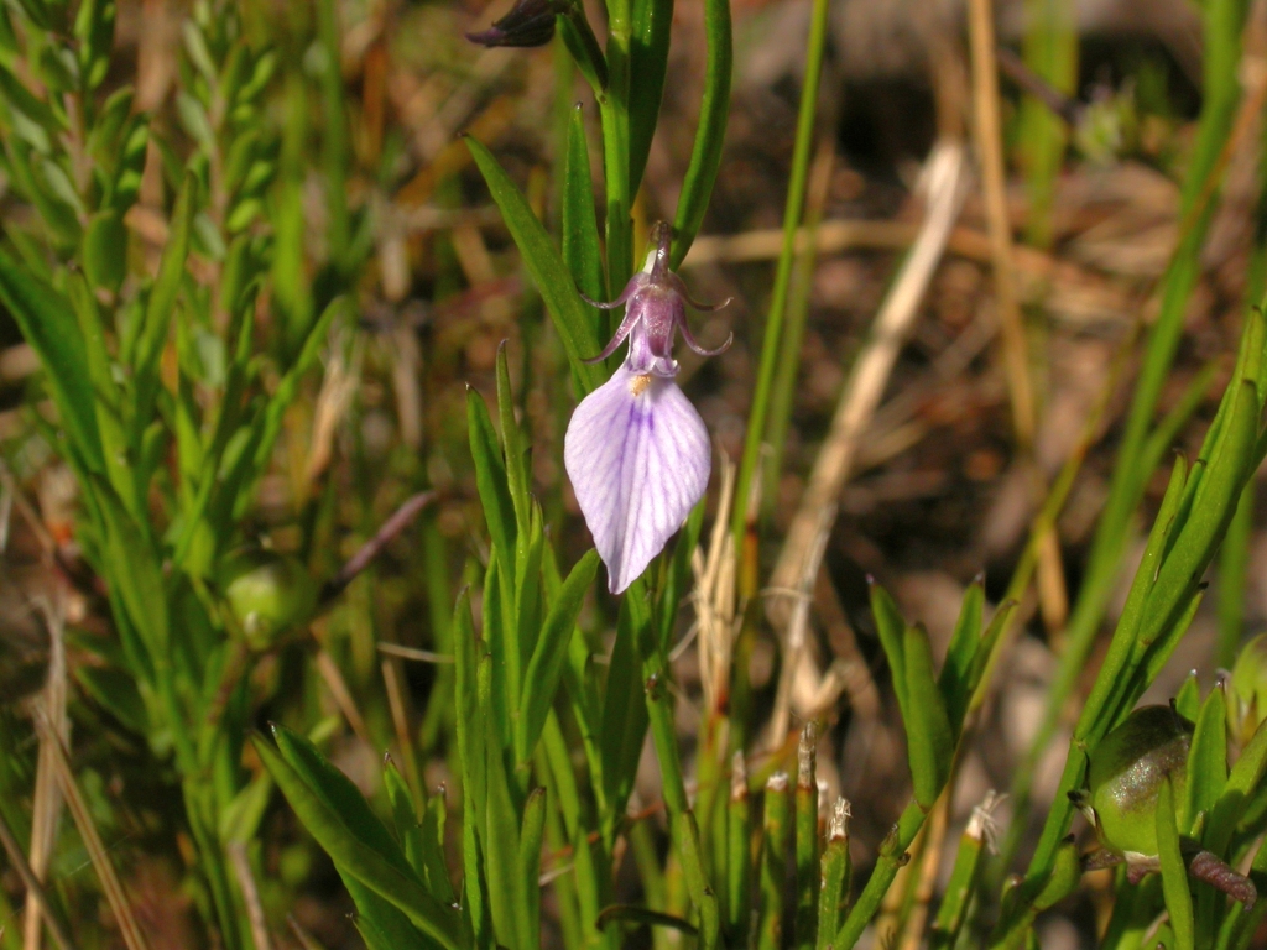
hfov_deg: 20.0
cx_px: 634
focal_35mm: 98
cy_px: 475
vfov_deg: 15.1
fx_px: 3587
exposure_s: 1/406
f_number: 8.9
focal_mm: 20.4
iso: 100
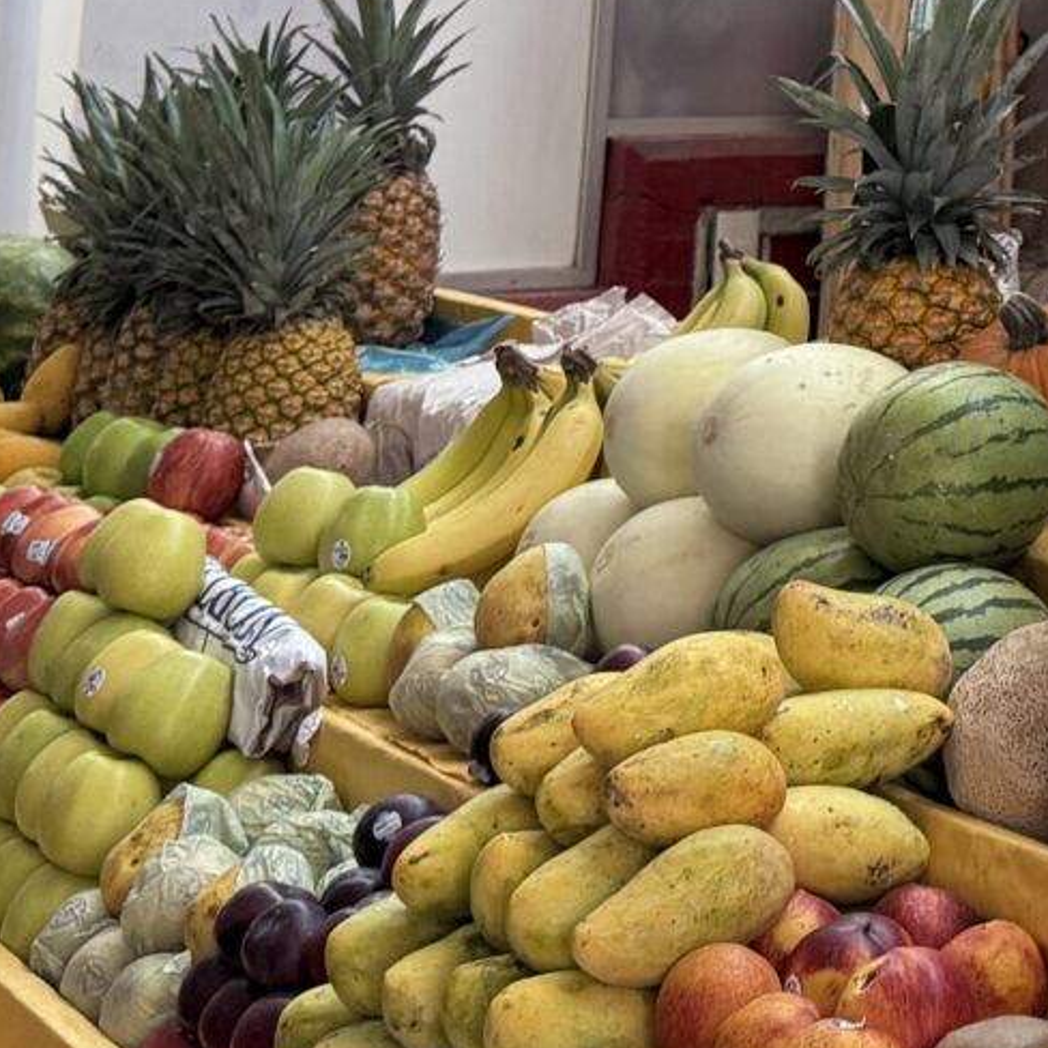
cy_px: -337
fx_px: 3048
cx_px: 1572
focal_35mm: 89
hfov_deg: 17.5
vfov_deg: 18.1
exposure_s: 1/92
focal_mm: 6.76
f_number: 1.78
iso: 200
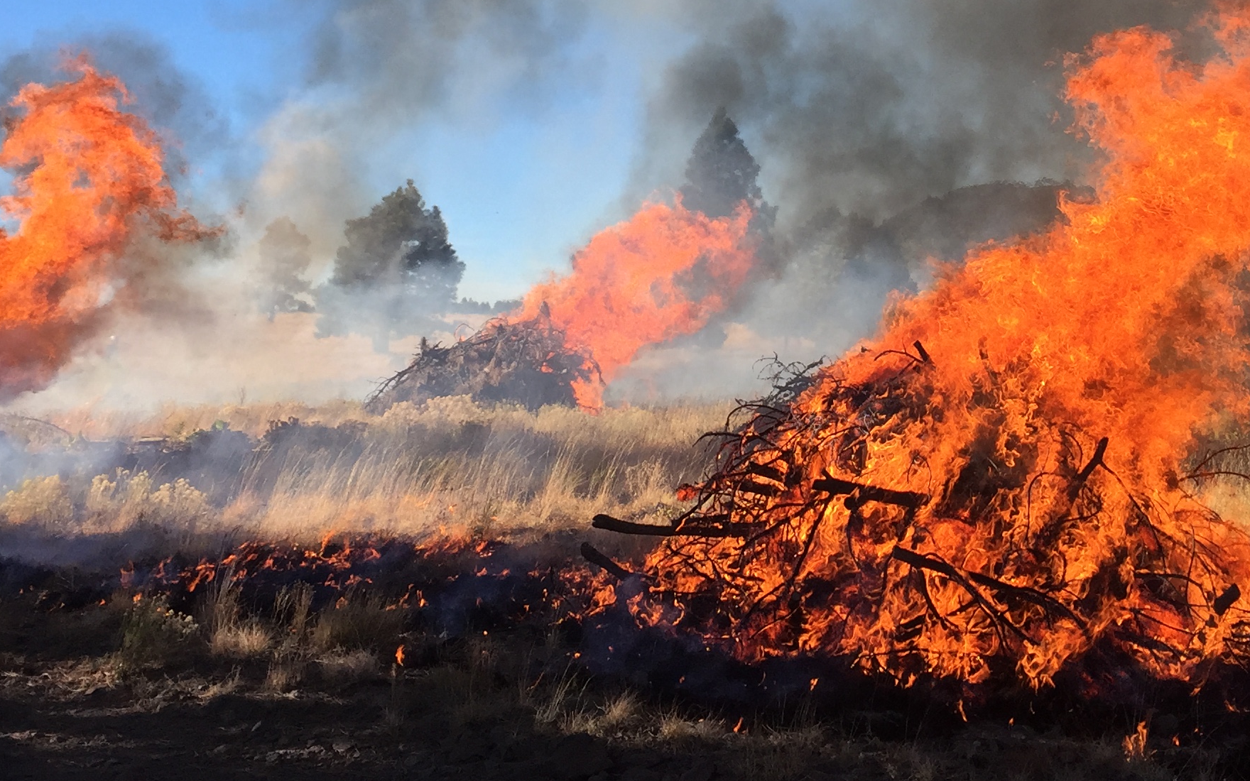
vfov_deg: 21.8
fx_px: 1942
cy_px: -33
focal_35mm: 57
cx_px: 777
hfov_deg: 35.5
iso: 32
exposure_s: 1/1236
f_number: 2.2
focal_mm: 4.15
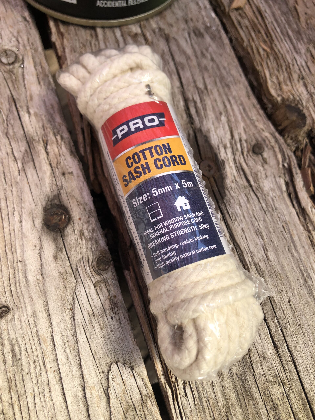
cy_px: 210
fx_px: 340
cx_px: 158
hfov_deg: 49.7
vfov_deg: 63.4
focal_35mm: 28
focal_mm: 3.99
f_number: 1.8
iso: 20
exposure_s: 1/369
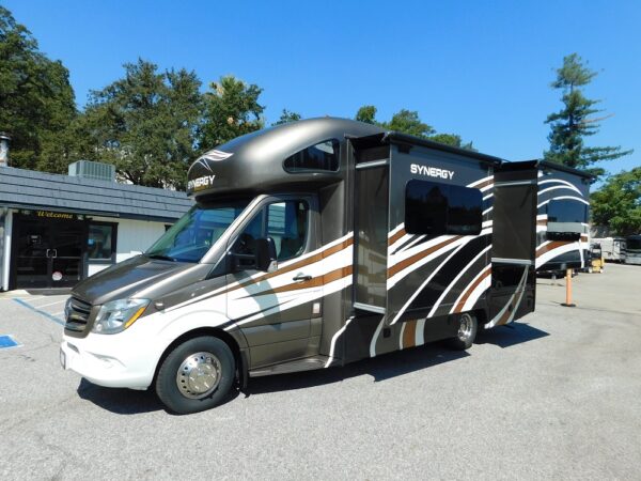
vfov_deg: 58.9
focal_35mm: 23
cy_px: 240
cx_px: 320
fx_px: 426
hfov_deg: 73.9
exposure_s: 1/400
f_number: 6
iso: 125
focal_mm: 4
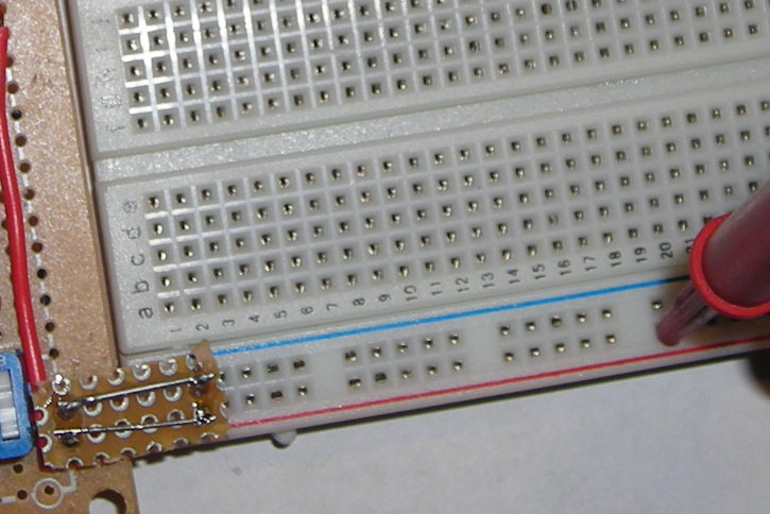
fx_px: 2953
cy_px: -271
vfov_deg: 9.6
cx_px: 340
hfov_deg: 14.9
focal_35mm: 138
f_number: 3.4
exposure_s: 1/60
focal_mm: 7.8
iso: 50
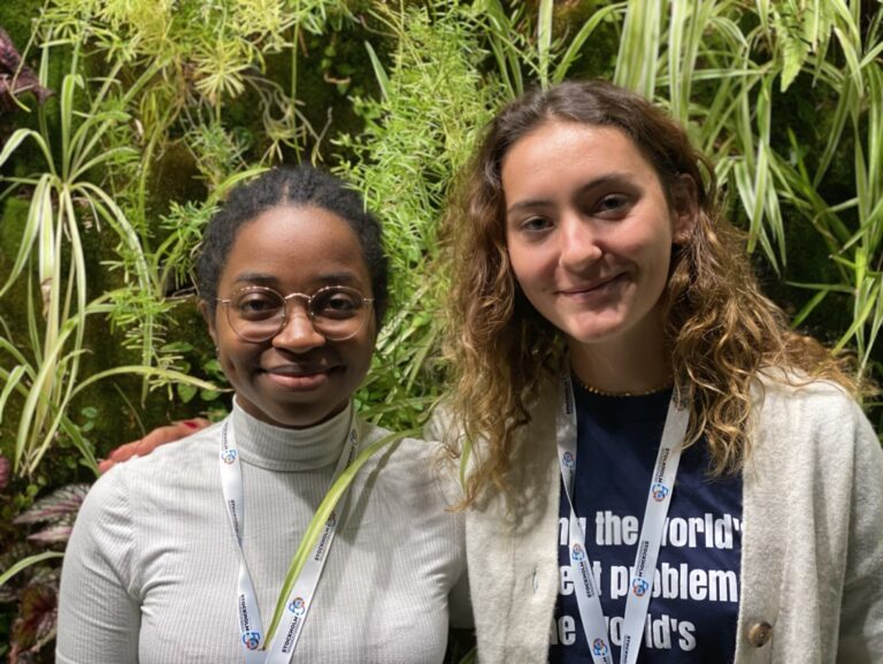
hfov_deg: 36.8
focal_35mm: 52
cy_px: 332
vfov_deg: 28.1
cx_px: 442
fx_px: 1327
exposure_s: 1/100
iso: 125
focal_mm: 6
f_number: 2
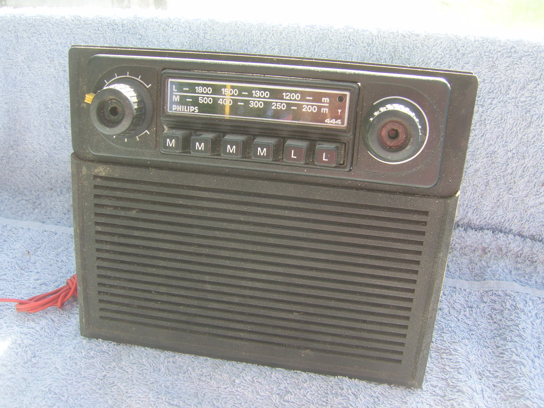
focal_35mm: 38
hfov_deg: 49.0
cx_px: 272
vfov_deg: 37.7
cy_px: 204
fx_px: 597
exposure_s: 1/100
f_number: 3.5
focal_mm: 7.8
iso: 50
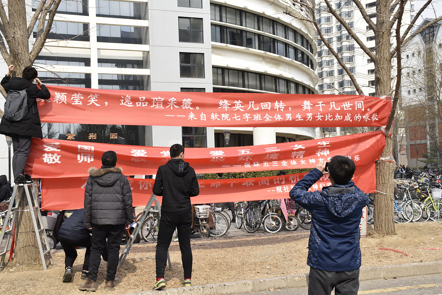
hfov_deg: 43.6
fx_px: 553
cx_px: 221
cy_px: 148
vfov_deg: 29.9
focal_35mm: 45
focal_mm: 30
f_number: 7.1
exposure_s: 1/200
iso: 100
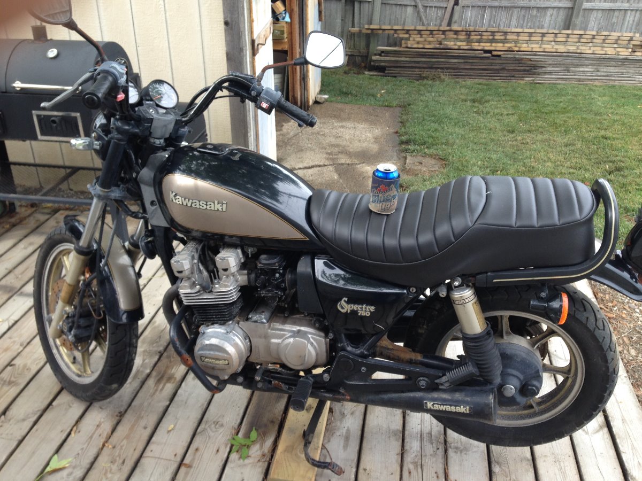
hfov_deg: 55.4
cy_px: 240
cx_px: 321
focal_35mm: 33
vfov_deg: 42.9
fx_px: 612
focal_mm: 4.12
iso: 50
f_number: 2.4
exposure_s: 1/154
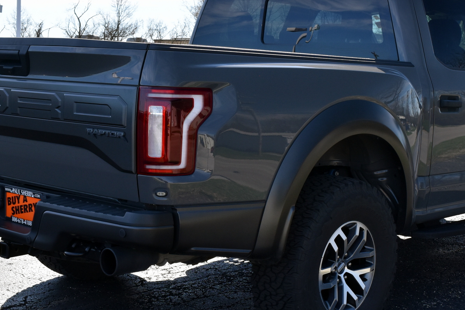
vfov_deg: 23.4
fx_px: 749
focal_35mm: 58
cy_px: 154
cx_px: 274
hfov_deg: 34.4
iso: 400
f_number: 8
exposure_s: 1/250
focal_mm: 24
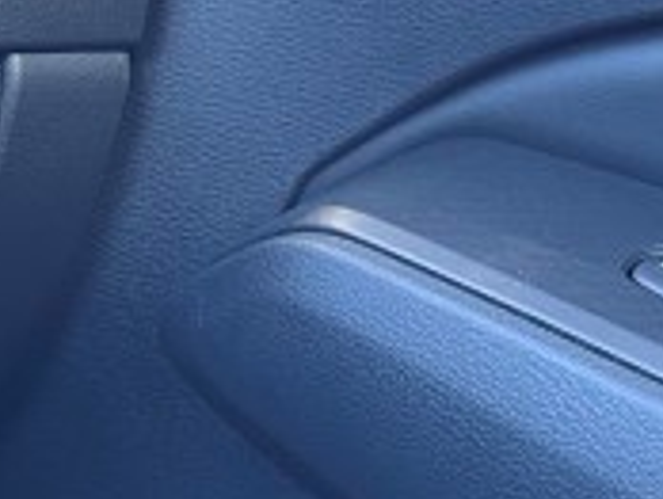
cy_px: 236
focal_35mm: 141
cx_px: -30
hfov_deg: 13.7
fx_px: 2704
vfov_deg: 10.5
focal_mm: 6.86
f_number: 1.78
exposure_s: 1/90
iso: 250
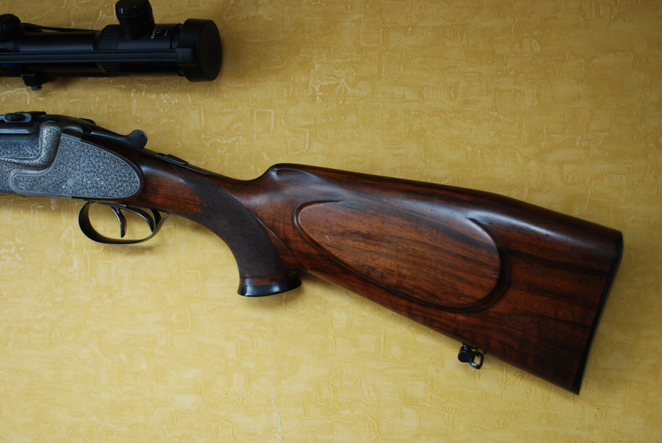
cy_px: 222
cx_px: 331
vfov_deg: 34.3
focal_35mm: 39
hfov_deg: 49.5
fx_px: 718
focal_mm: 26
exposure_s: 1/30
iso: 220
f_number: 4.2
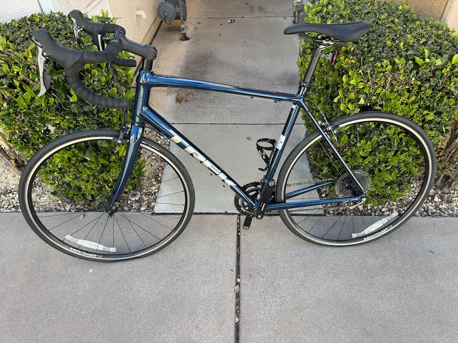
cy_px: 172
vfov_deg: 56.8
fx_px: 318
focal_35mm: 24
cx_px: 229
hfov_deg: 71.6
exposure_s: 1/297
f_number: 1.78
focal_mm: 6.76
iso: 80
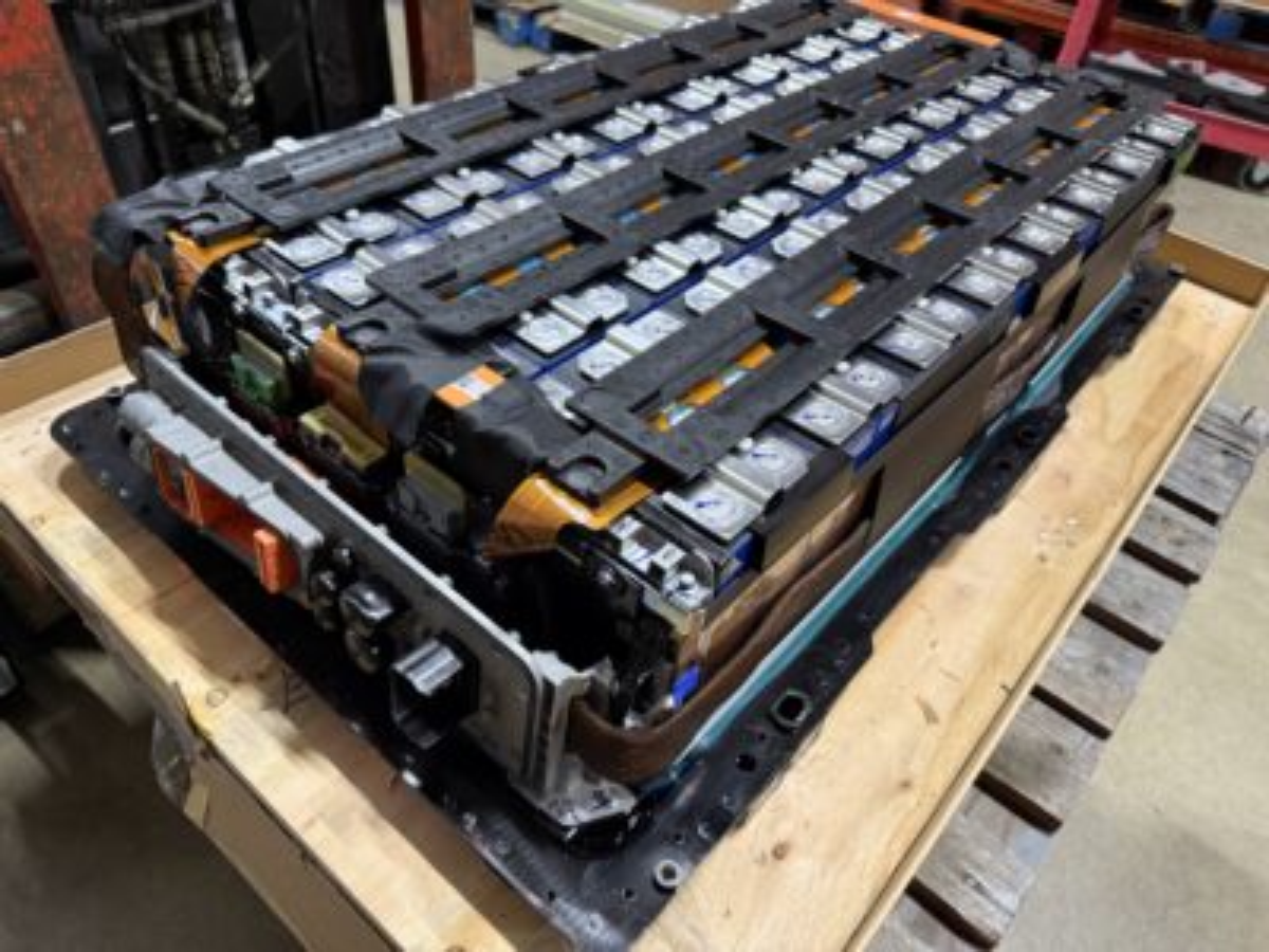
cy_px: 476
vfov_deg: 56.8
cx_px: 634
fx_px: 880
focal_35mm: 24
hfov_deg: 71.6
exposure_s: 1/60
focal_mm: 6.76
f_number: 1.78
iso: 400
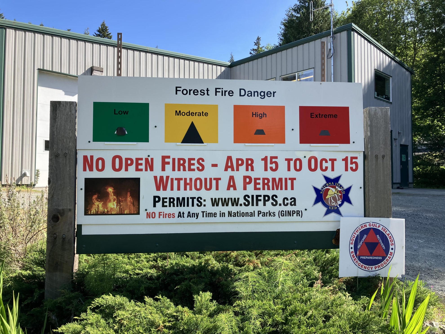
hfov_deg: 63.4
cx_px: 222
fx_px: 360
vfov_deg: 49.7
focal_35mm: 28
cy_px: 167
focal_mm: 3.99
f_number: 1.8
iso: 32
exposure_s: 1/725
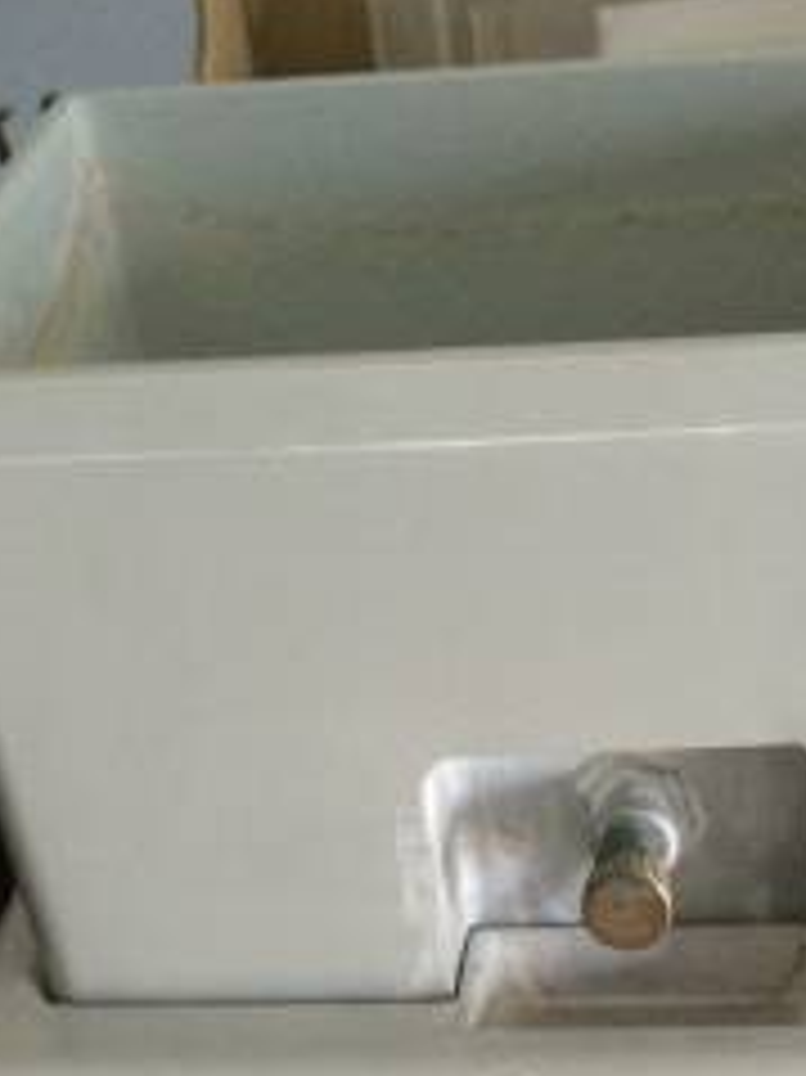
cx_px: 725
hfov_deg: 15.5
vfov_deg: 18.4
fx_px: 2921
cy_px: 1628
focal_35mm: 94
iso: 200
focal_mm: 4.12
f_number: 2.2
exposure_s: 1/30
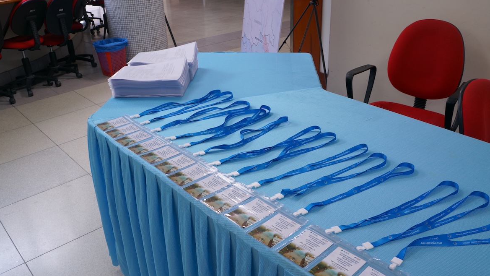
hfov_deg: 66.1
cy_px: 158
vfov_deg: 40.1
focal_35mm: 29
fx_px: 377
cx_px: 249
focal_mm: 18
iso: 400
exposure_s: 1/20
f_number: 7.1
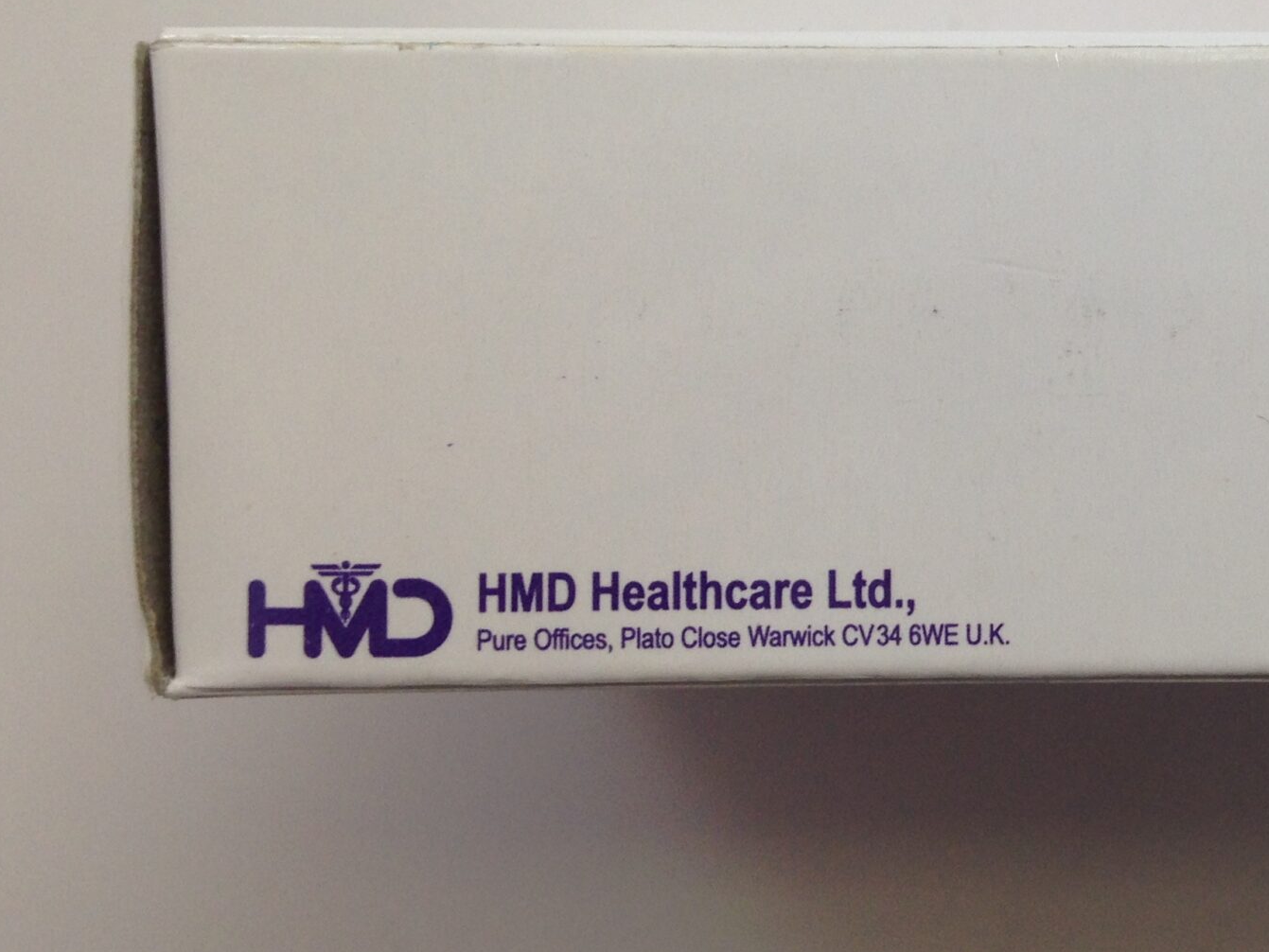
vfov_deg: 23.1
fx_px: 2310
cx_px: 1126
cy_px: 279
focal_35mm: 63
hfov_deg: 29.5
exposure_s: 1/60
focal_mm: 4.12
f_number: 2.4
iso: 64
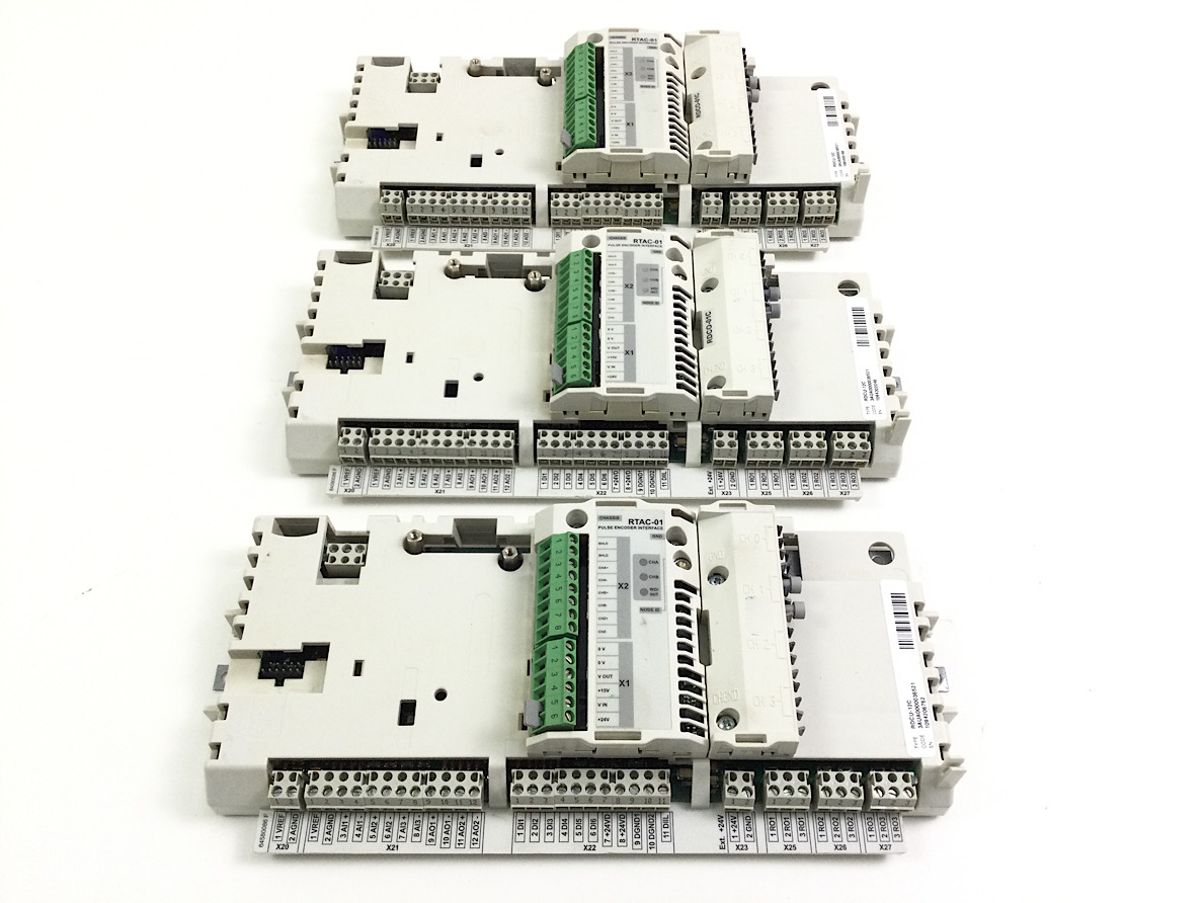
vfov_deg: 45.4
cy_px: 452
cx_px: 602
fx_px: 1078
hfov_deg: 58.3
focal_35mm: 31
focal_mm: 3.3
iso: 32
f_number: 2.4
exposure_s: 1/33
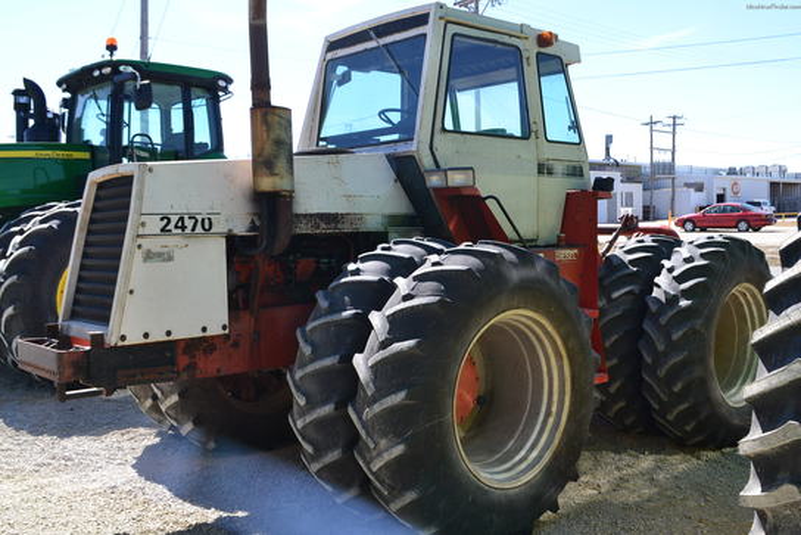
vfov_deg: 40.0
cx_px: 400
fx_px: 734
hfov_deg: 57.2
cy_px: 268
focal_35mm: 33
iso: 400
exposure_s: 1/250
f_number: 10
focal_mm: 22
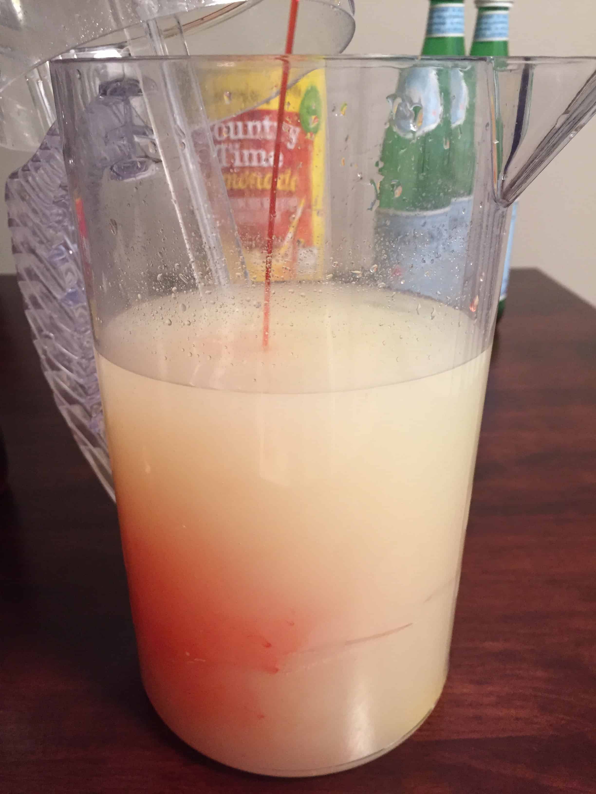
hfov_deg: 48.2
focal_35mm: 29
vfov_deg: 61.7
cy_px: 397
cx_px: 298
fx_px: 666
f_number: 2.2
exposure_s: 1/30
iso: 125
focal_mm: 4.2
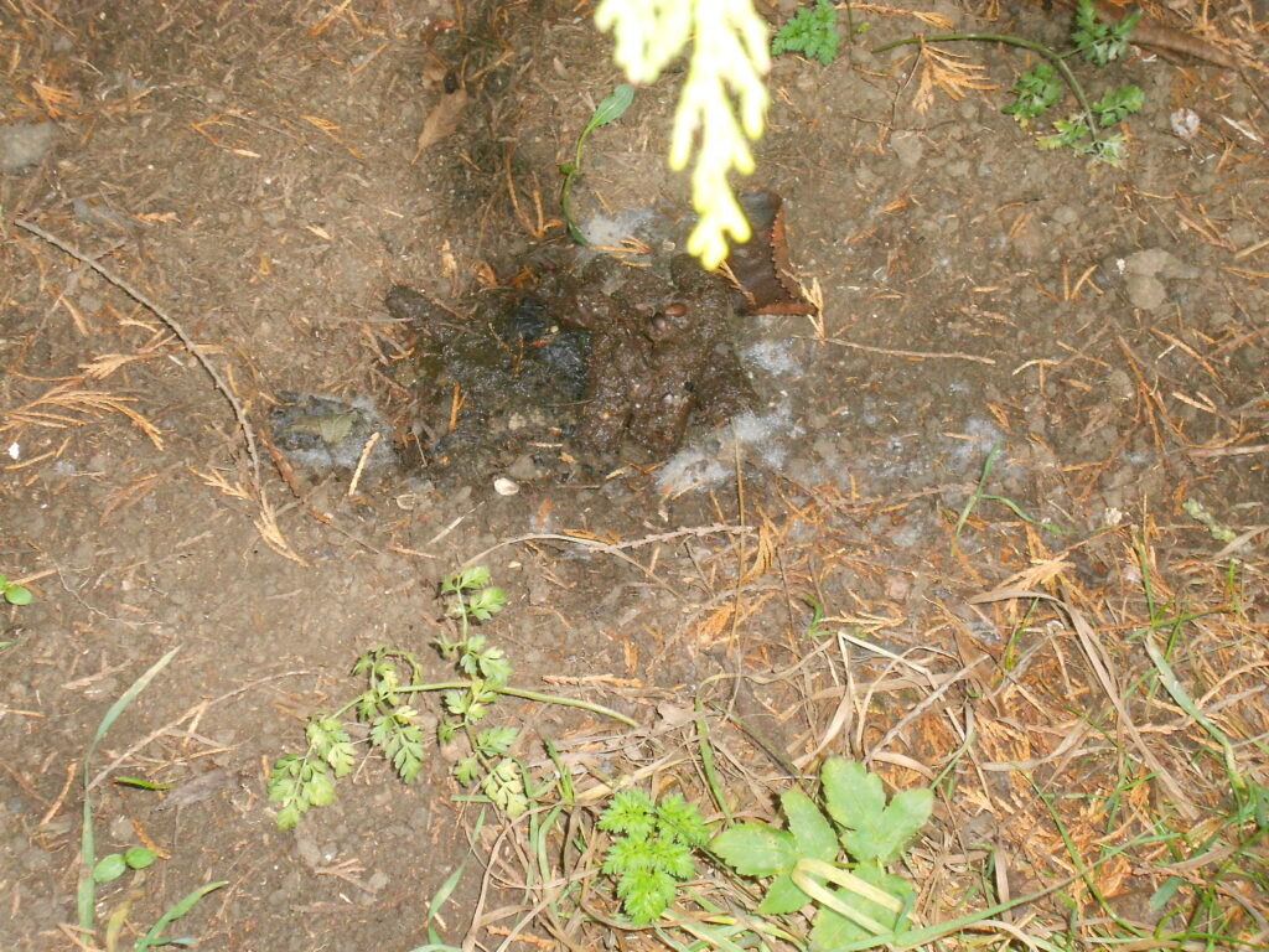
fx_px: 2420
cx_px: 634
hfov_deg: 29.4
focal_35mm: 66
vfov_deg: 22.3
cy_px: 476
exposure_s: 1/60
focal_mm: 11.6
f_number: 5.3
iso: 400
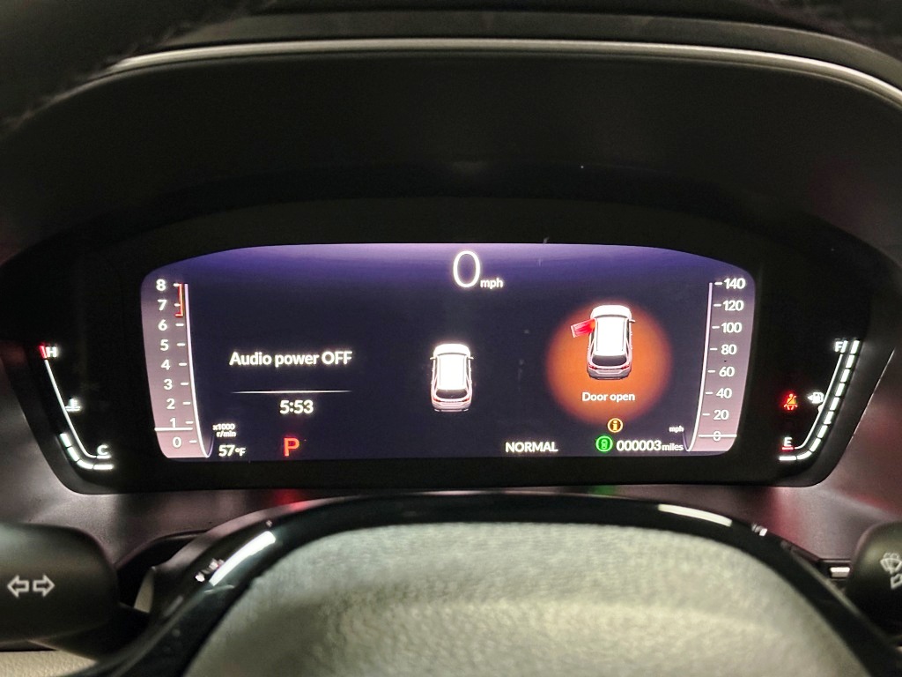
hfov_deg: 39.7
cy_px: 338
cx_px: 451
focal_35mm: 48
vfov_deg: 30.3
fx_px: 1251
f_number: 1.78
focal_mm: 6.86
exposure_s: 1/24
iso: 640
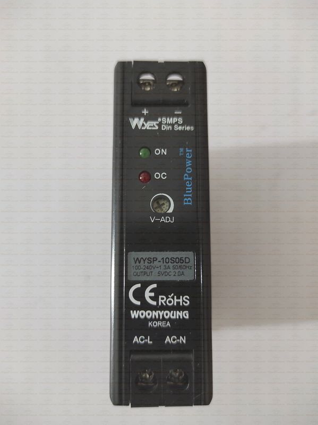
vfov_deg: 69.4
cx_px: 159
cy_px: 212
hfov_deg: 54.8
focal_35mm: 25
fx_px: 307
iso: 1591
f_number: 1.89
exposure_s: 1/20
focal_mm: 5.43
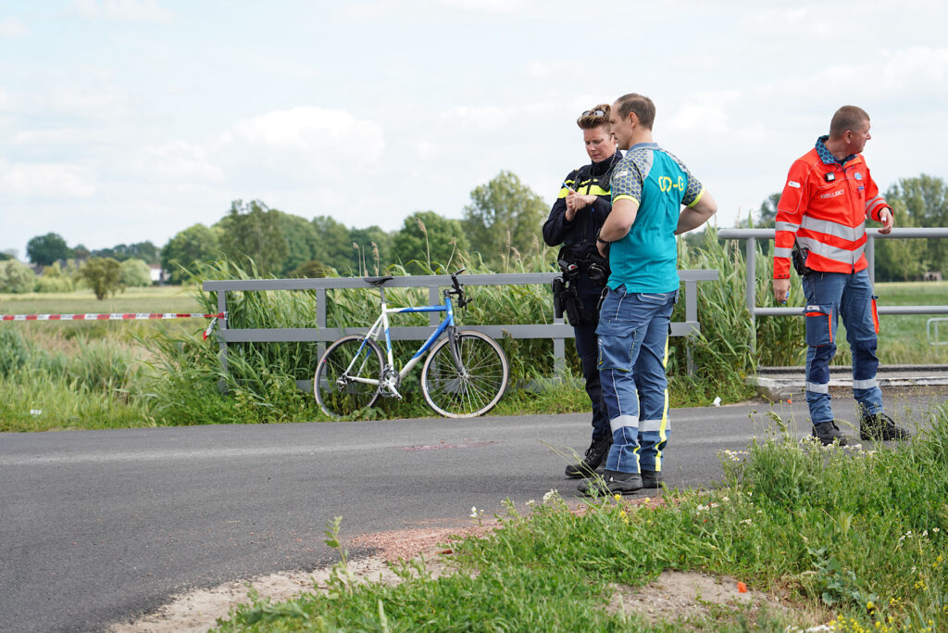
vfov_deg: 14.6
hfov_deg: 21.7
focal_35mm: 94
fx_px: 2476
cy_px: 316
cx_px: 474
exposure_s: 1/400
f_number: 5
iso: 160
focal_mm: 94
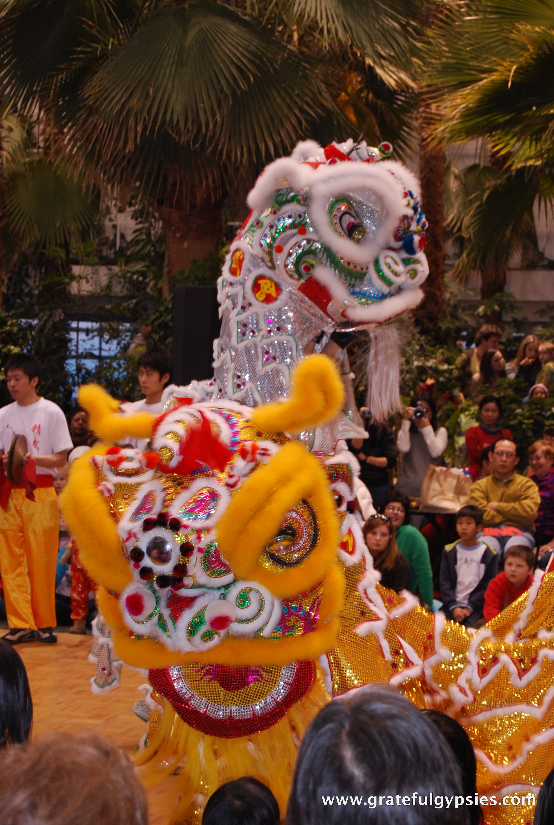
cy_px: 412
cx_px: 277
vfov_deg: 24.6
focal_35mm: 82
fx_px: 1895
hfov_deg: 16.6
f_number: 5.6
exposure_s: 1/60
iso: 450
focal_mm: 55
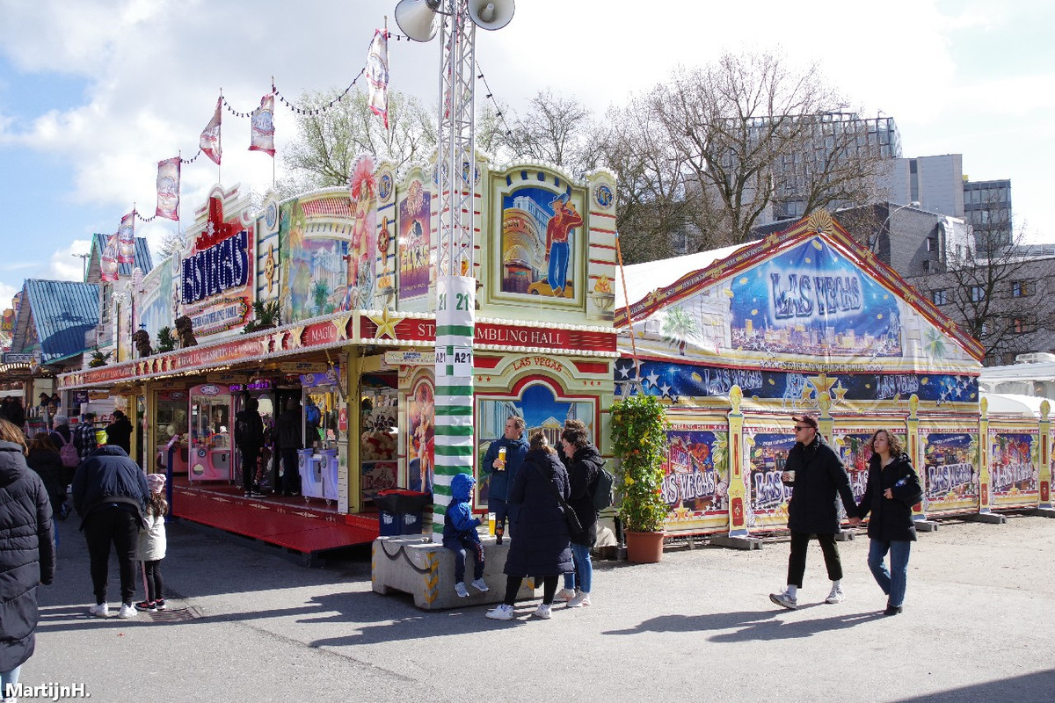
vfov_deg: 36.9
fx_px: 1055
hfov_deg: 53.1
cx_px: 528
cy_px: 352
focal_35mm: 36
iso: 400
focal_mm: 24
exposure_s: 1/400
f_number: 9
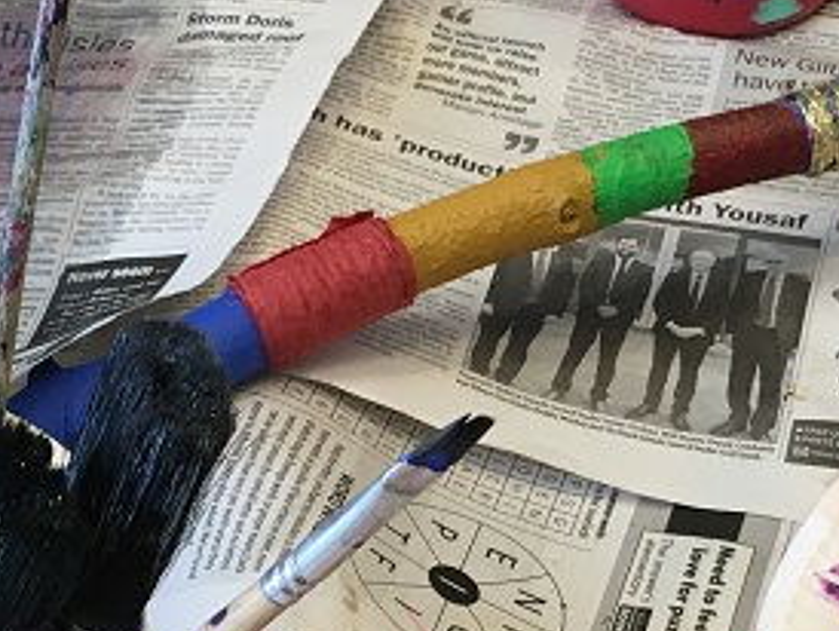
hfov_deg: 15.4
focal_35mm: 128
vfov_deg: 11.5
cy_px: 521
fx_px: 3105
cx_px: 517
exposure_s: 1/33
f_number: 2.2
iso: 25
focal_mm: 4.15
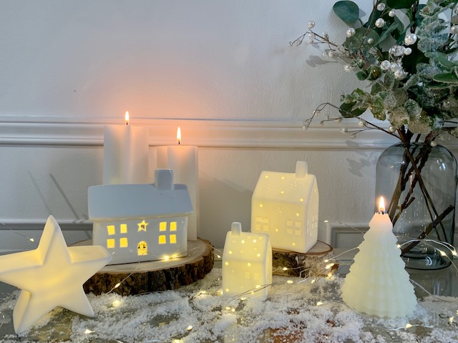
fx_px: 344
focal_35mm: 26
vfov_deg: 53.1
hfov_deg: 67.3
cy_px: 172
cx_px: 229
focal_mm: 4.25
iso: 100
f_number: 1.8
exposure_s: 1/67
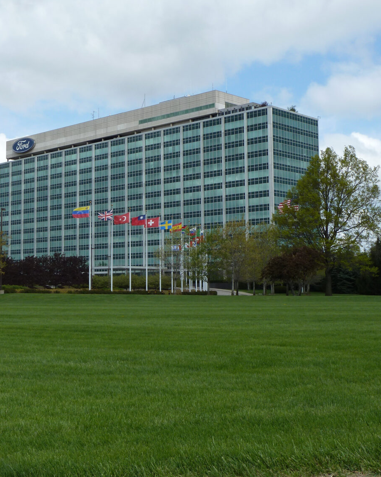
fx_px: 747
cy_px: 236
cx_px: 144
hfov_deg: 28.5
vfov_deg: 35.4
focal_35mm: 53
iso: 80
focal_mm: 6.5
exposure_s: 1/400
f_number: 5
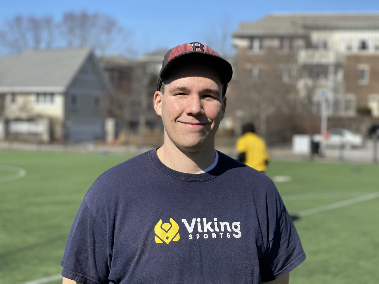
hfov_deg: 30.3
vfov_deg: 22.9
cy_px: 142
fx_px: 701
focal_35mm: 64
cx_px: 190
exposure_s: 1/1946
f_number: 2.2
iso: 32
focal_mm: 7.5
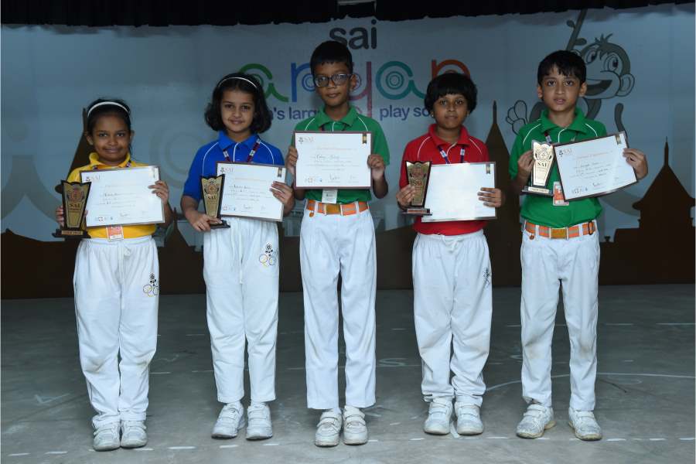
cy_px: 232
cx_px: 348
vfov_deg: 27.0
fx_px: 967
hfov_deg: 39.6
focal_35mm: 50
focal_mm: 50
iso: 1600
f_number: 7.1
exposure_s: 1/160
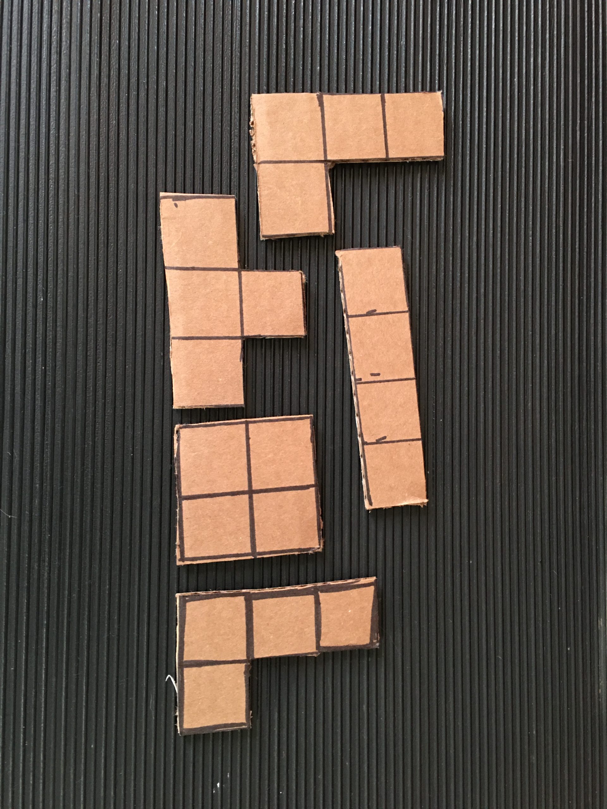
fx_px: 678
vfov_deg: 61.7
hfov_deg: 48.2
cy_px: 404
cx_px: 304
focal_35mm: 29
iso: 125
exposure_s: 1/15
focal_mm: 4.15
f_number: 2.2
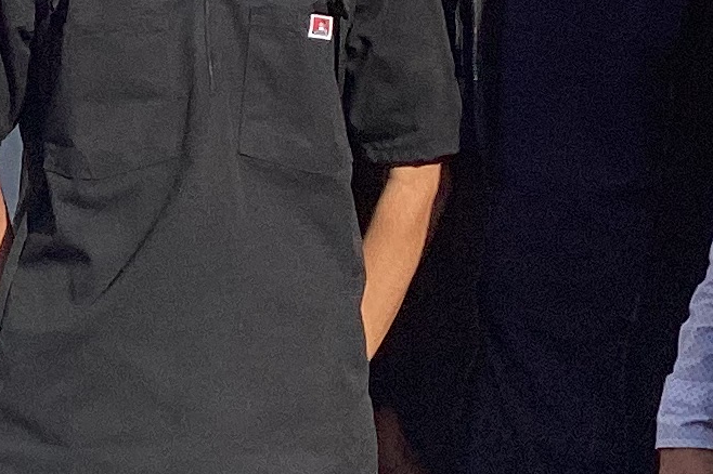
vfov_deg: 8.5
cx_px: -117
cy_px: -81
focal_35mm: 160
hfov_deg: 12.6
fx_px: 3167
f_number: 2.4
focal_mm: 3.3
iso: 25
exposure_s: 1/1942
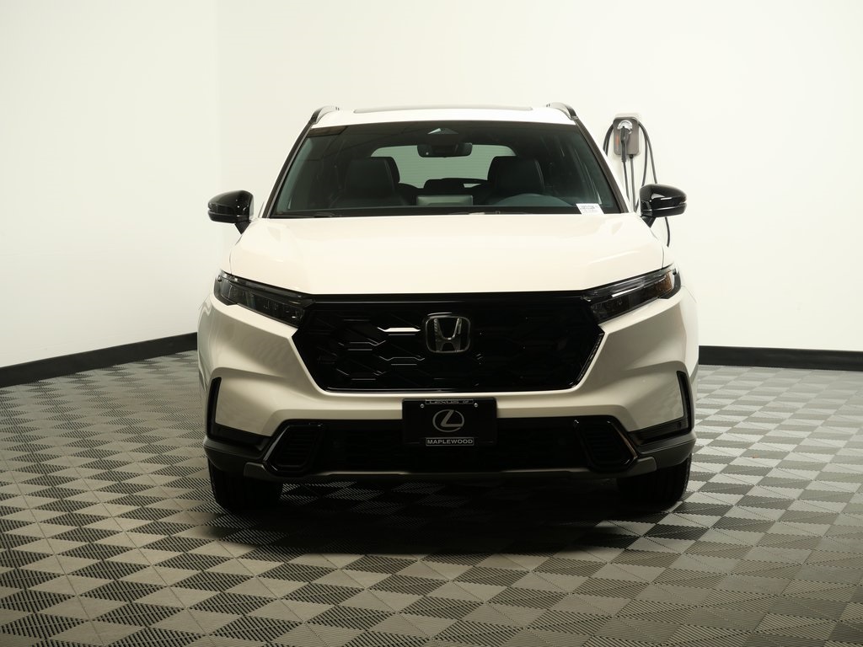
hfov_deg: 34.3
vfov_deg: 26.1
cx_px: 432
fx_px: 1396
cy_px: 324
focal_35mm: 56
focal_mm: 28
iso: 250
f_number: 5.6
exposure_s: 1/200
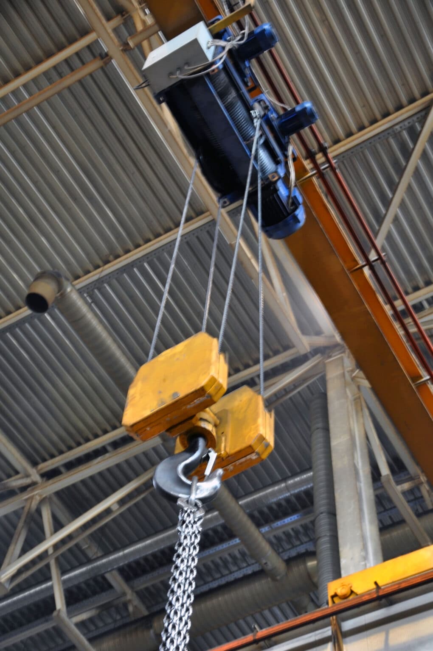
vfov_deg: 37.9
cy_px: 326
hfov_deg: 25.7
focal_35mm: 52
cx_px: 216
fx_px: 950
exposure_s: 1/10
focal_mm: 35
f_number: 5
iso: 400
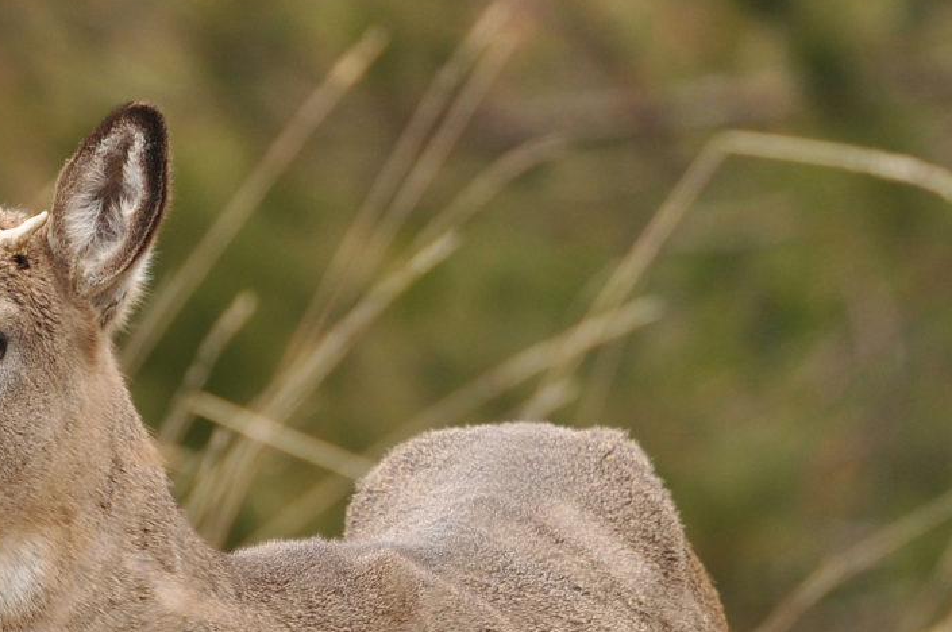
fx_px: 17837
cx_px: 586
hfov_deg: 3.1
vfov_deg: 2.0
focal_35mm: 675
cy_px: 429
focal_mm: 155
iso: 250
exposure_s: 1/400
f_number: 3.2
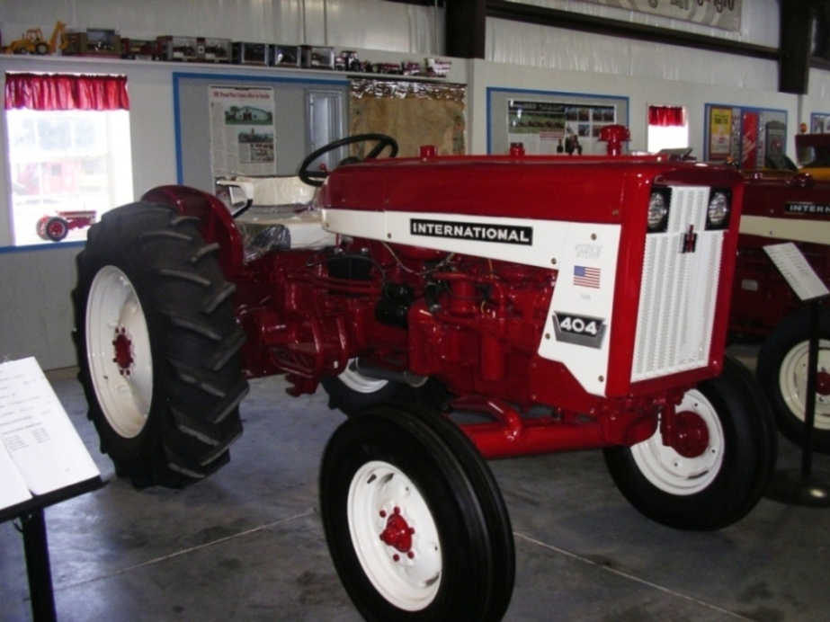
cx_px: 415
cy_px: 311
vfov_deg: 38.7
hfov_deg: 50.1
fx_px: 887
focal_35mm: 37
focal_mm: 5.7
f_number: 2.8
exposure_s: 1/60
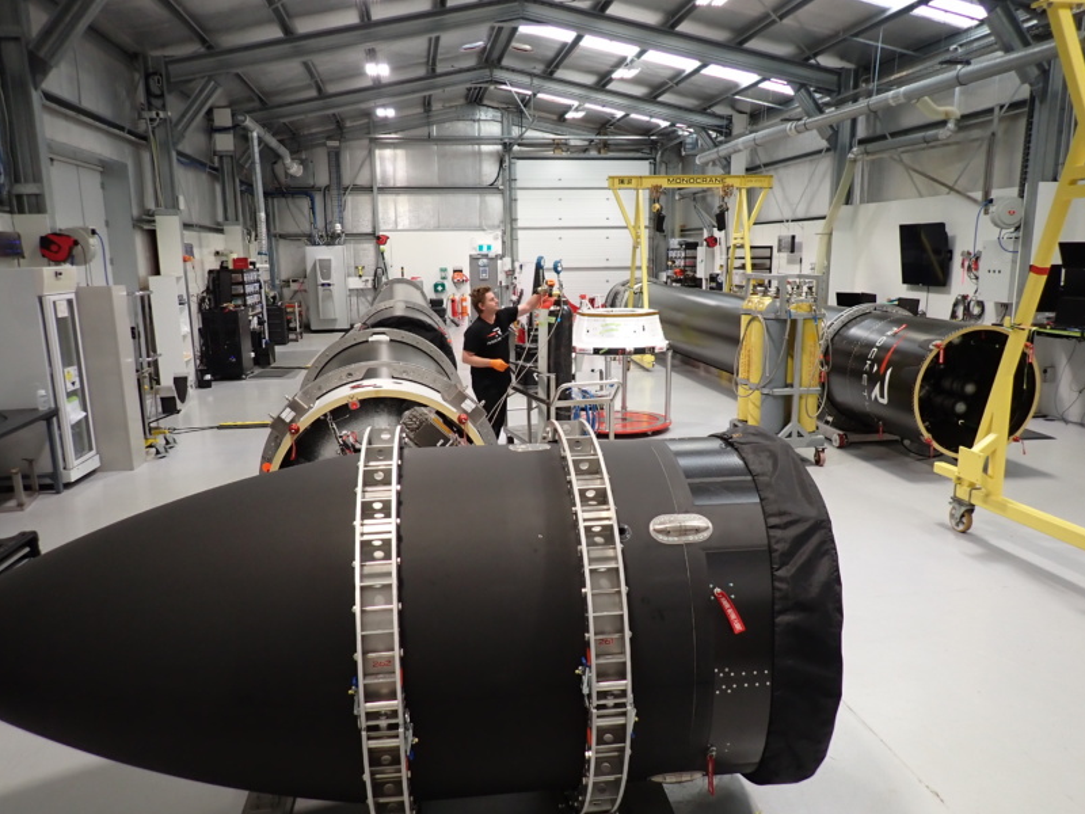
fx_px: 815
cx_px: 541
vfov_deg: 53.1
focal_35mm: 26
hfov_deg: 67.3
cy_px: 412
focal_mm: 4.5
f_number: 2
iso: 200
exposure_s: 1/60
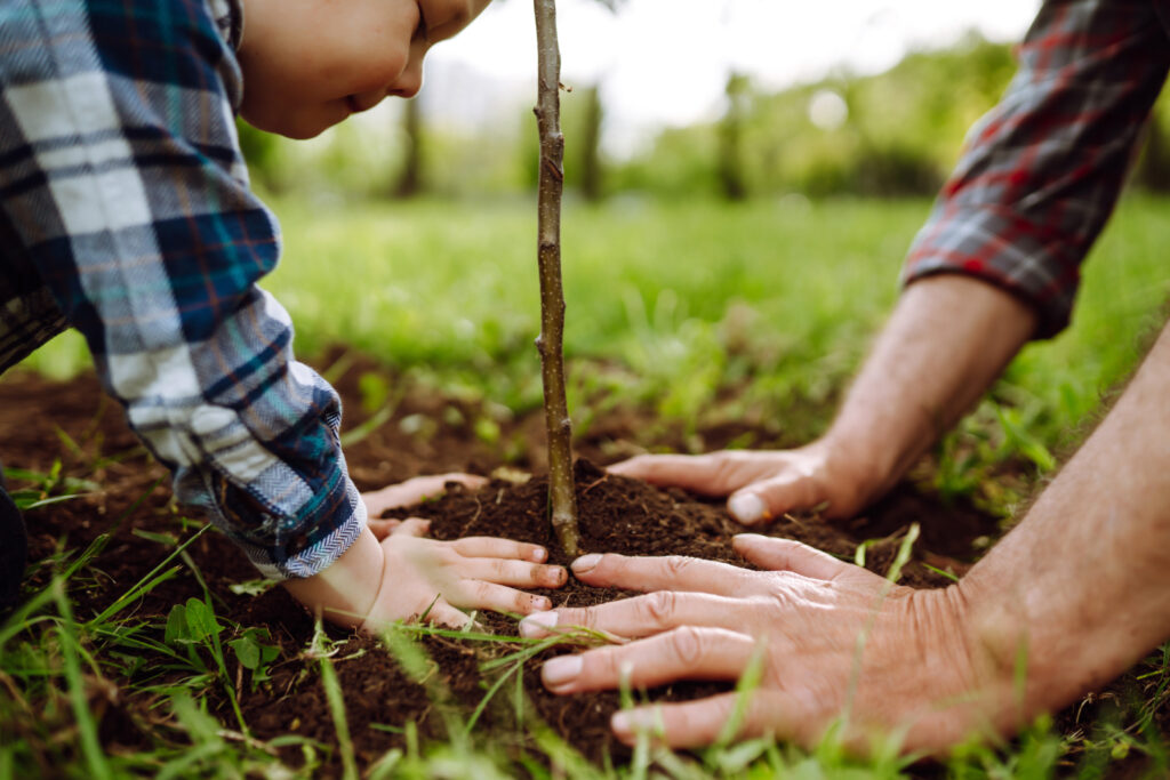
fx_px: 1138
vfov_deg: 37.9
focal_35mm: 35
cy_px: 390
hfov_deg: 54.4
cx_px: 585
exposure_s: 1/2000
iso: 320
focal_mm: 35
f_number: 2
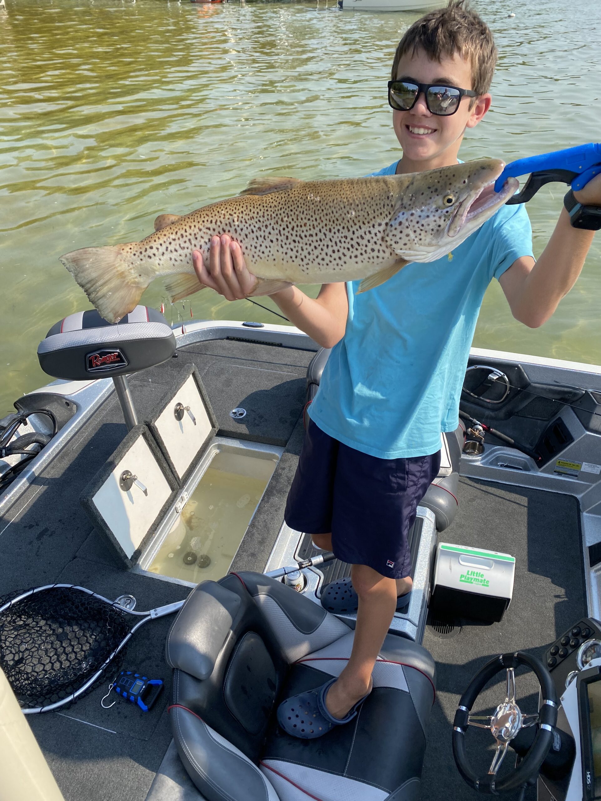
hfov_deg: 53.1
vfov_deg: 67.3
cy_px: 400
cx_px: 300
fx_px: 602
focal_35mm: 26
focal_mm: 4.25
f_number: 1.8
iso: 32
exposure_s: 1/1754
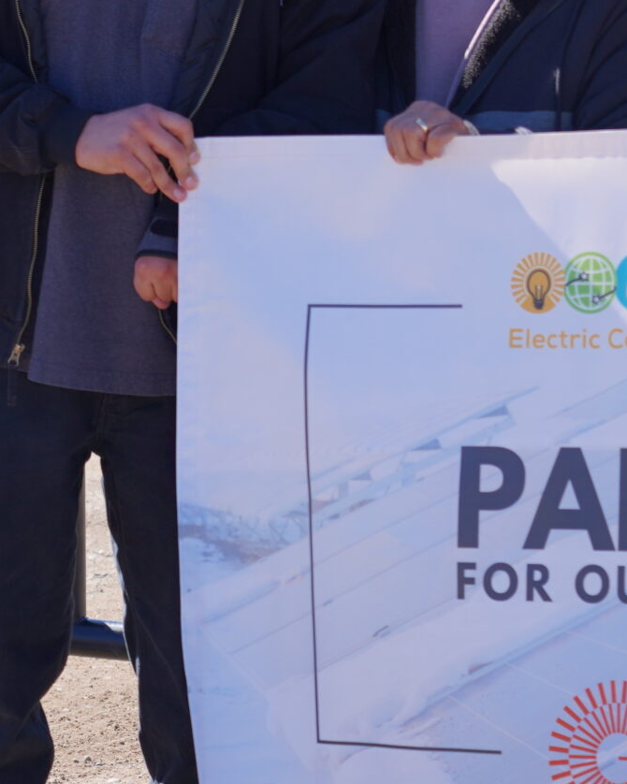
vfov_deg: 9.9
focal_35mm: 195
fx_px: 4525
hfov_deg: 7.8
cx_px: 907
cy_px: 54
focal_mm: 68
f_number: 4.5
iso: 100
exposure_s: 1/400
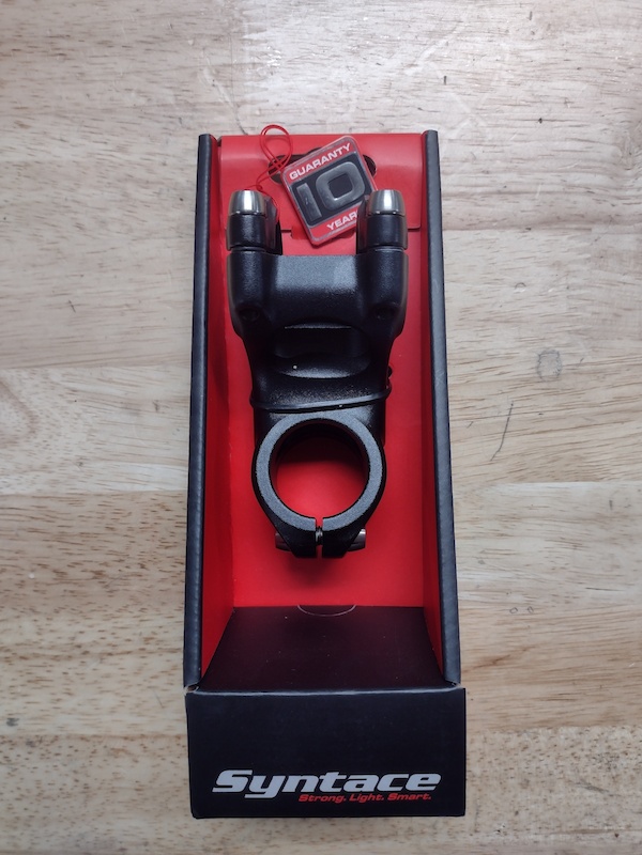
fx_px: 668
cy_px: 428
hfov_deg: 51.4
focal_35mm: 27
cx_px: 321
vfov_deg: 65.3
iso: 194
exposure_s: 1/120
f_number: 1.7
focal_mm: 4.71
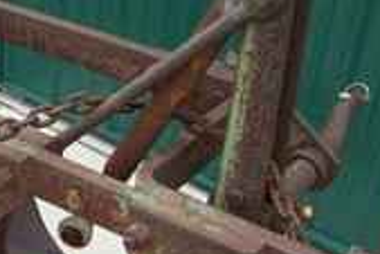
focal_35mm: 76
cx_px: 36
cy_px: 252
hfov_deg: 25.8
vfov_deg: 17.6
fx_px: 803
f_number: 2.7
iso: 80
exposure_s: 1/562
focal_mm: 6
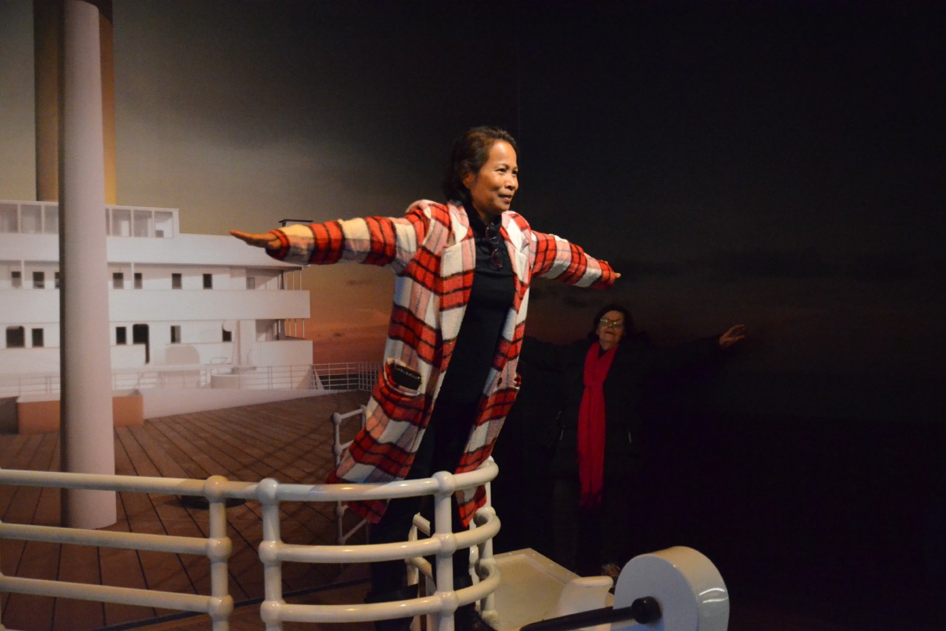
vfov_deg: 31.9
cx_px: 473
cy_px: 316
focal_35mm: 42
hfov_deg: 46.4
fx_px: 1103
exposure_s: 1/200
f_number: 2.8
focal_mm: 28
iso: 6400
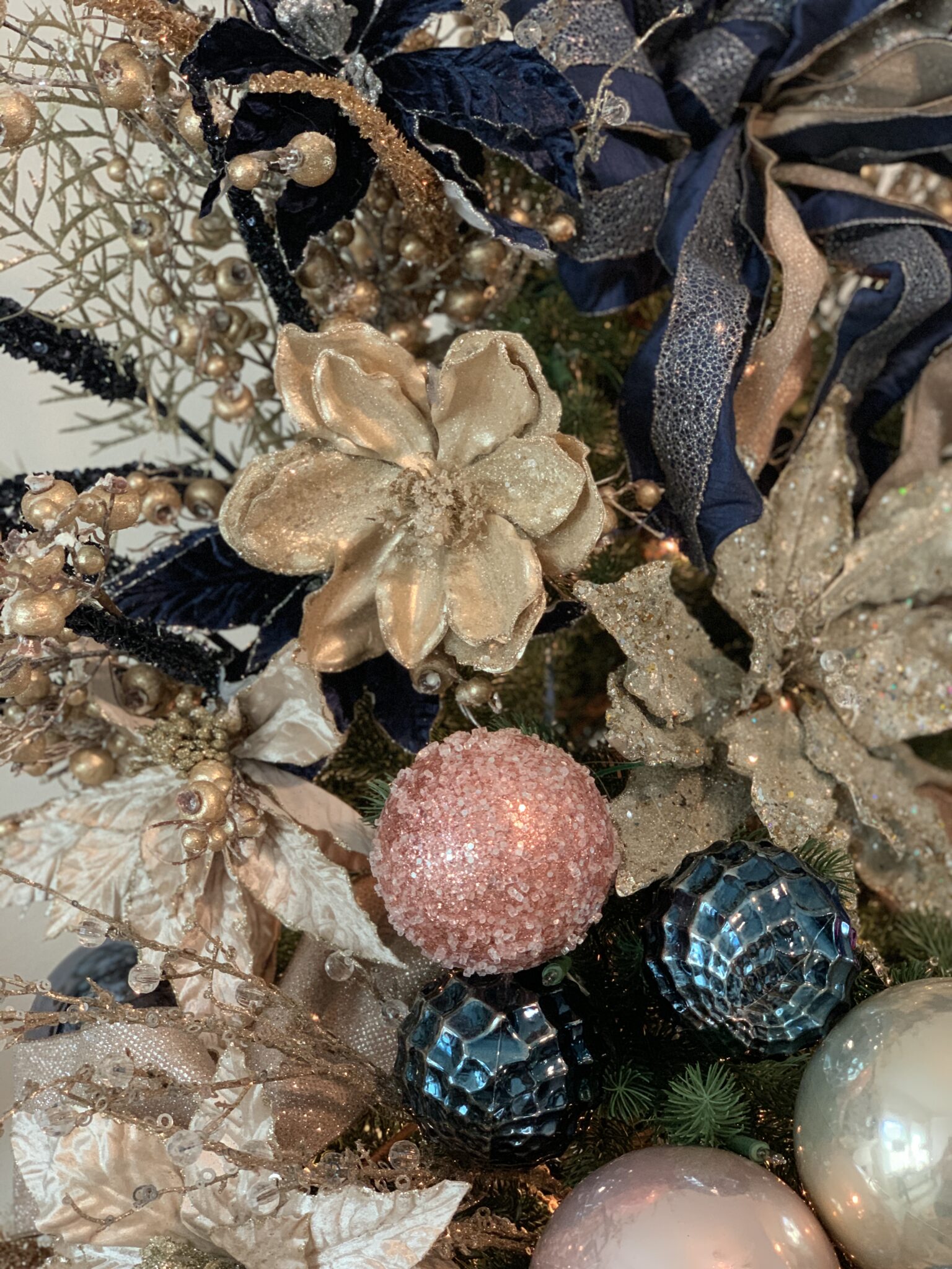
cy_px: 634
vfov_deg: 36.8
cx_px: 476
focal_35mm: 52
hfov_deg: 28.0
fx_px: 1907
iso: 320
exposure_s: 1/60
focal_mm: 6
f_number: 2.4
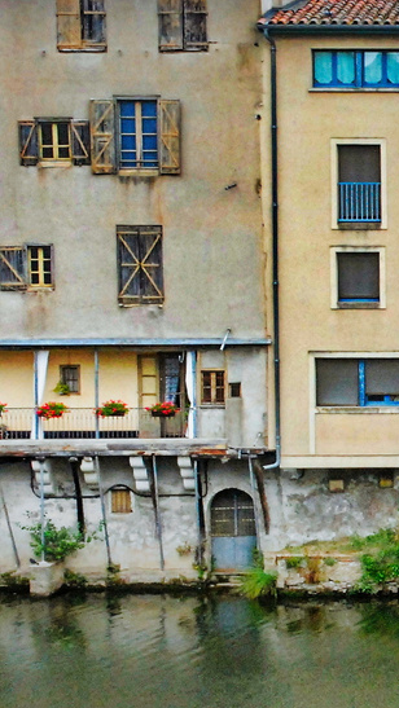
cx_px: 848
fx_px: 2529
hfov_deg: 8.5
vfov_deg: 15.9
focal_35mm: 135
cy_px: 551
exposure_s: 1/400
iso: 1600
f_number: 10
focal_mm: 29
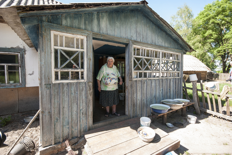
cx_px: 116
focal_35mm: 17
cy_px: 78
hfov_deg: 92.4
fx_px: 111
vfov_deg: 69.8
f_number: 7.1
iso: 200
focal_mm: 11.5
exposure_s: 1/125
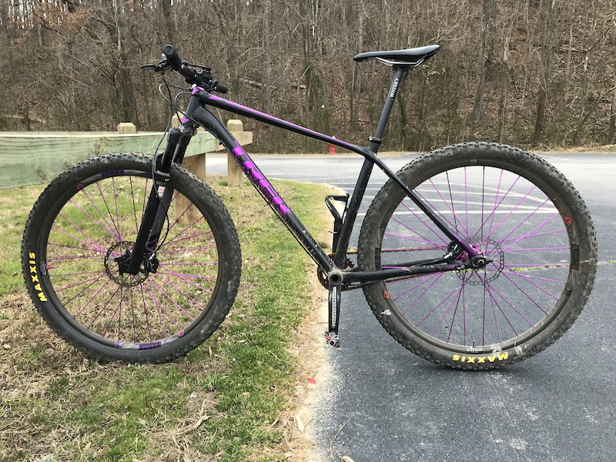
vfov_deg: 49.7
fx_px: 498
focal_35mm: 28
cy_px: 231
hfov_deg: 63.4
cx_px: 308
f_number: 1.8
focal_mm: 3.99
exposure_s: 1/237
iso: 20
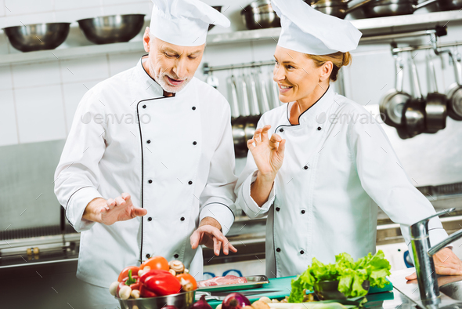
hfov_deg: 16.4
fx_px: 1605
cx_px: 231
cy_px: 154
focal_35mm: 125
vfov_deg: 11.0
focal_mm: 125
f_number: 3.5
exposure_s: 1/200
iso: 100
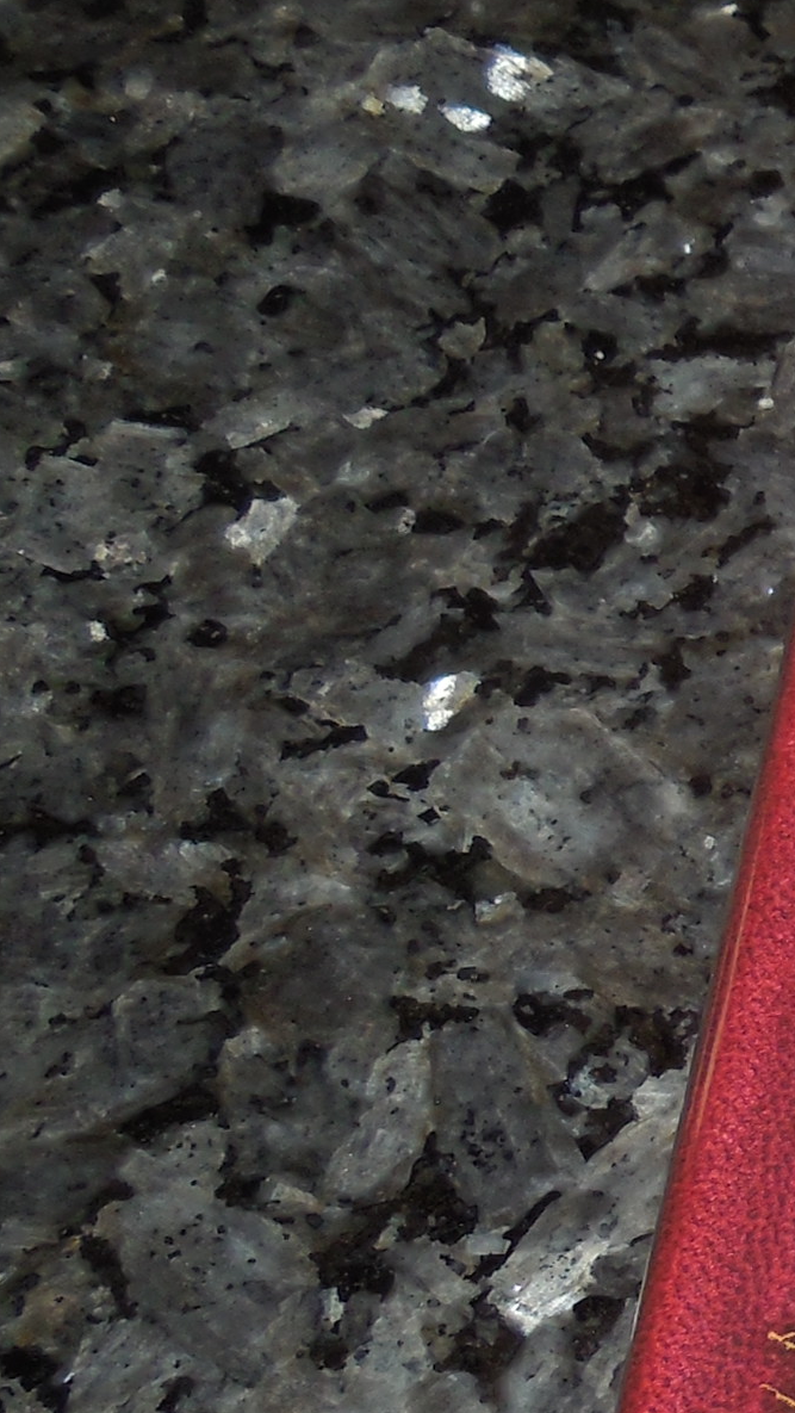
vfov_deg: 28.2
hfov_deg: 12.6
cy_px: 795
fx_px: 2809
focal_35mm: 75
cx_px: 1903
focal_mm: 4.5
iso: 125
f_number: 3.1
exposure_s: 1/25
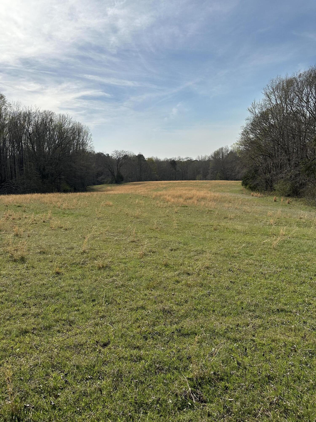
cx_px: 158
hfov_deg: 56.8
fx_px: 292
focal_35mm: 24
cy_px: 211
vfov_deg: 71.6
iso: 80
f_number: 1.78
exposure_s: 1/9709
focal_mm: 6.86
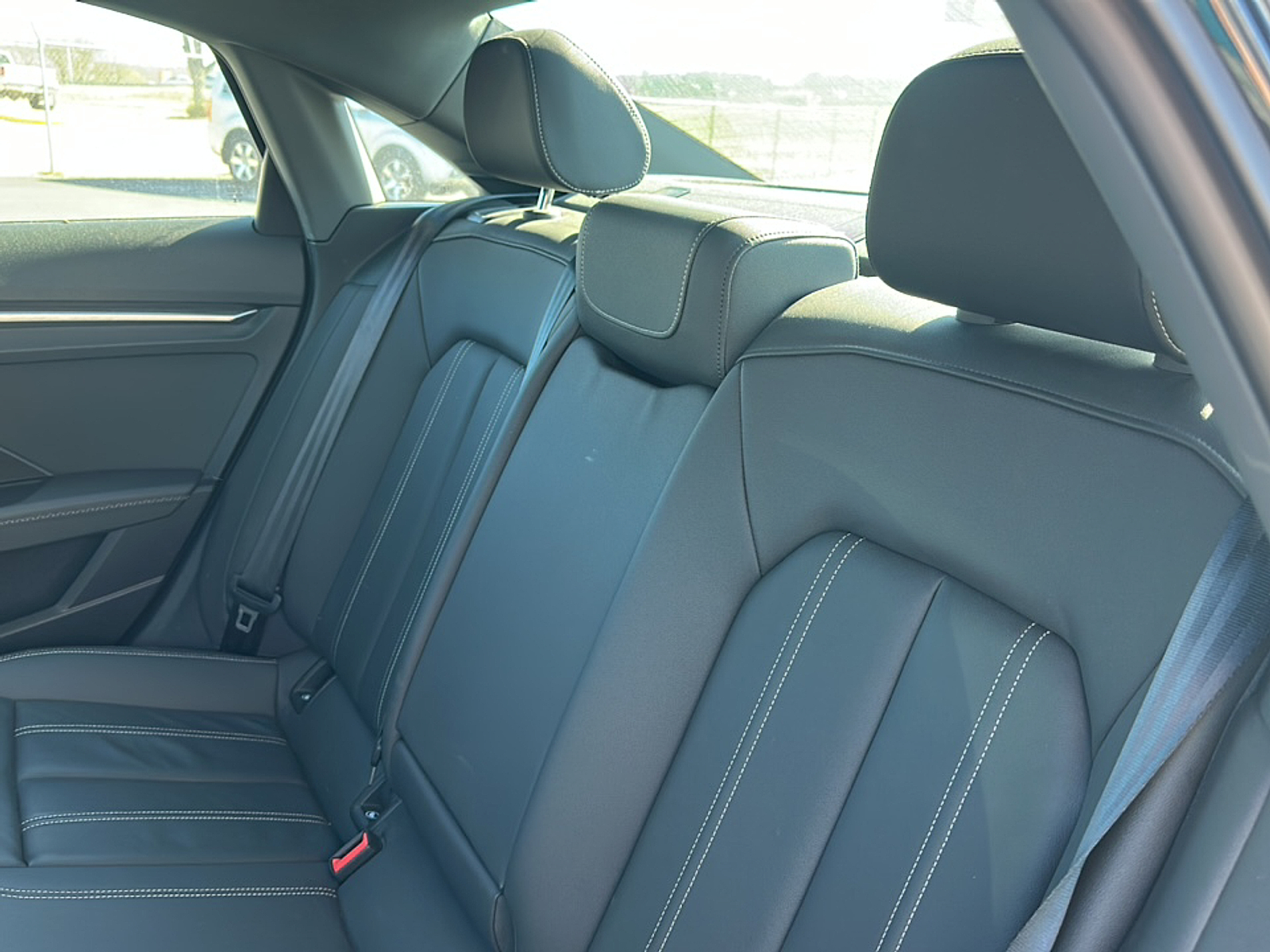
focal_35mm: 25
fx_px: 917
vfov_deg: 54.9
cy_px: 476
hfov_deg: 69.4
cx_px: 635
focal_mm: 6.86
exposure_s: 1/128
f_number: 1.78
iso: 100
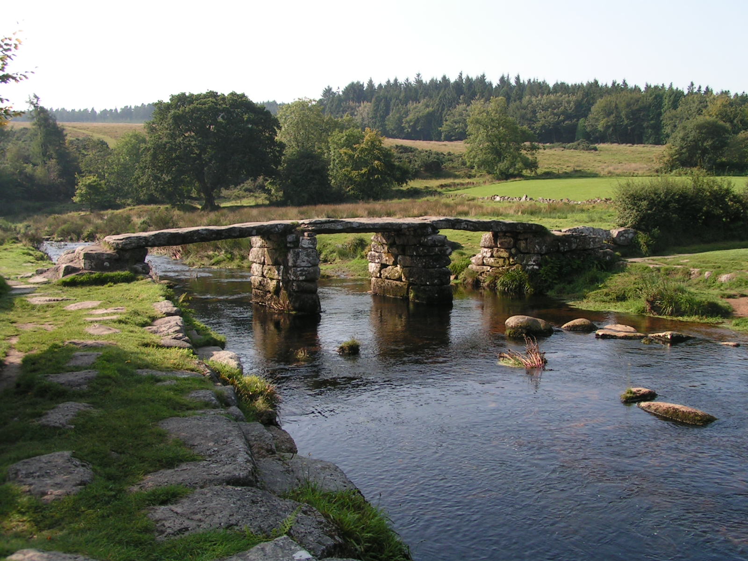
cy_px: 280
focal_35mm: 38
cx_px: 374
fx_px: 821
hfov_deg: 49.0
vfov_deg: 37.7
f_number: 5.6
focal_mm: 5.8
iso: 50
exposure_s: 1/160
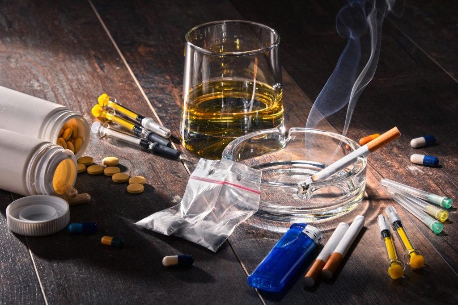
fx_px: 1718
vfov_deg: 10.2
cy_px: 152
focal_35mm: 135
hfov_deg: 15.2
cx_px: 229
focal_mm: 135
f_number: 14
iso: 100
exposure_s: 1/125
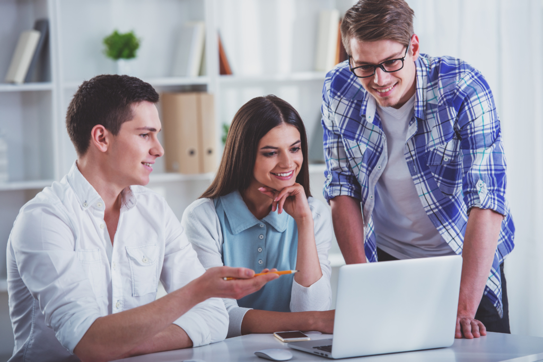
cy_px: 181
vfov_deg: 8.9
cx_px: 272
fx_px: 2339
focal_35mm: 155
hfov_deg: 13.2
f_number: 3.5
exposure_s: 1/160
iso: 400
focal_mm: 155
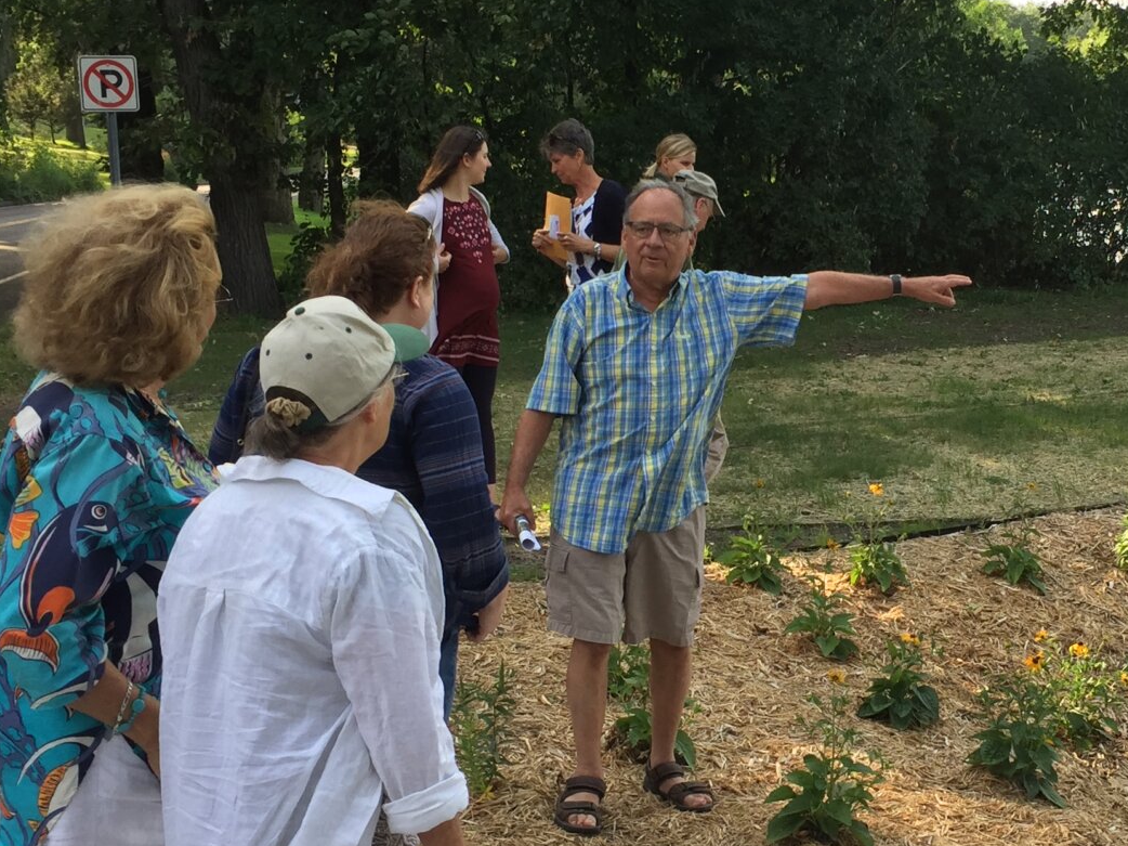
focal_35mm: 57
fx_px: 1857
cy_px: 440
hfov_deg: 33.4
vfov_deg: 25.6
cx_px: 775
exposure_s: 1/275
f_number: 2.2
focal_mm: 4.15
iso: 32
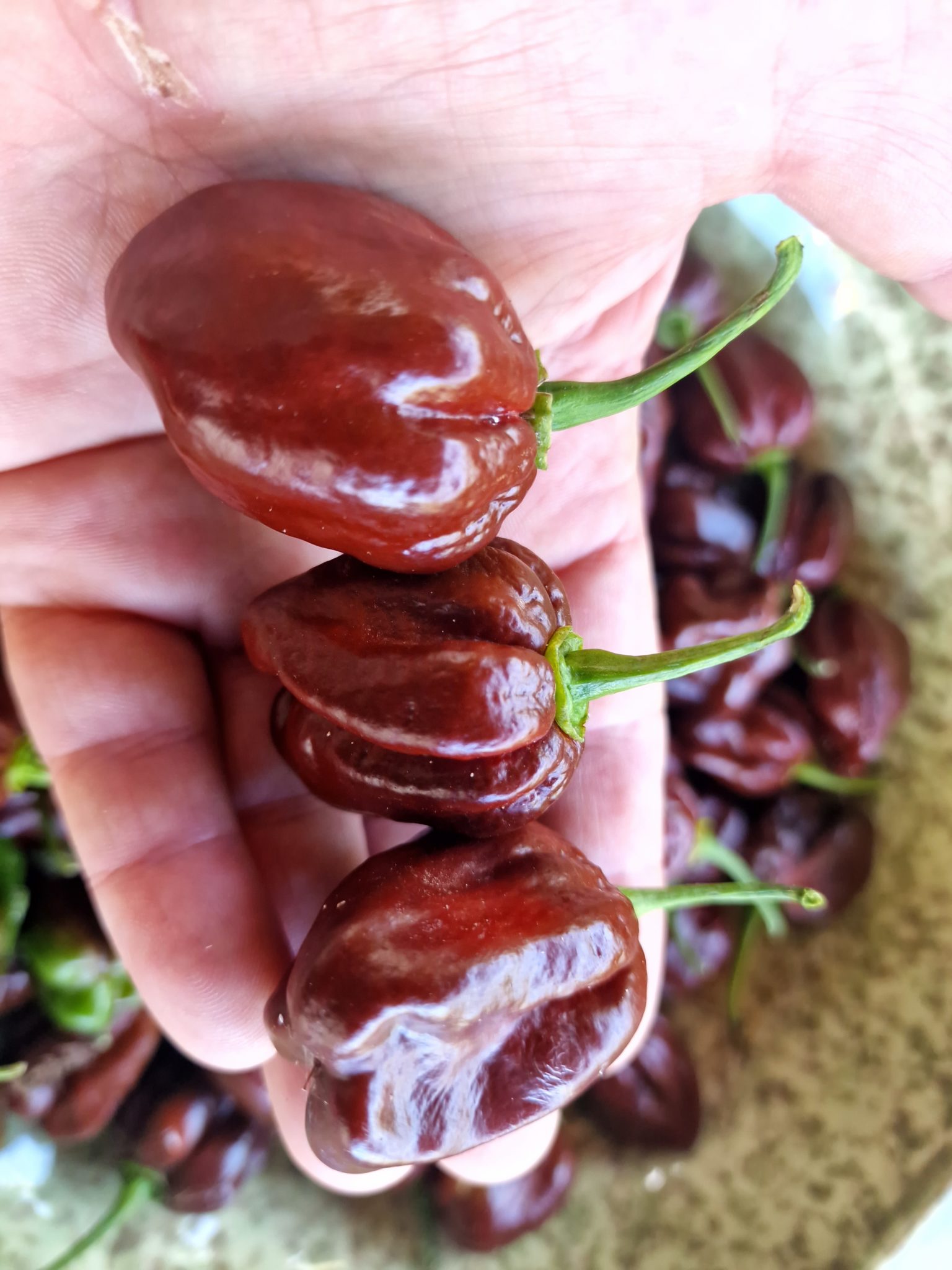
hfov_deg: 58.9
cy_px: 635
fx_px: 843
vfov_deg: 73.9
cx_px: 476
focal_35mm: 23
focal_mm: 6.4
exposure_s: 1/60
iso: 100
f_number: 1.8
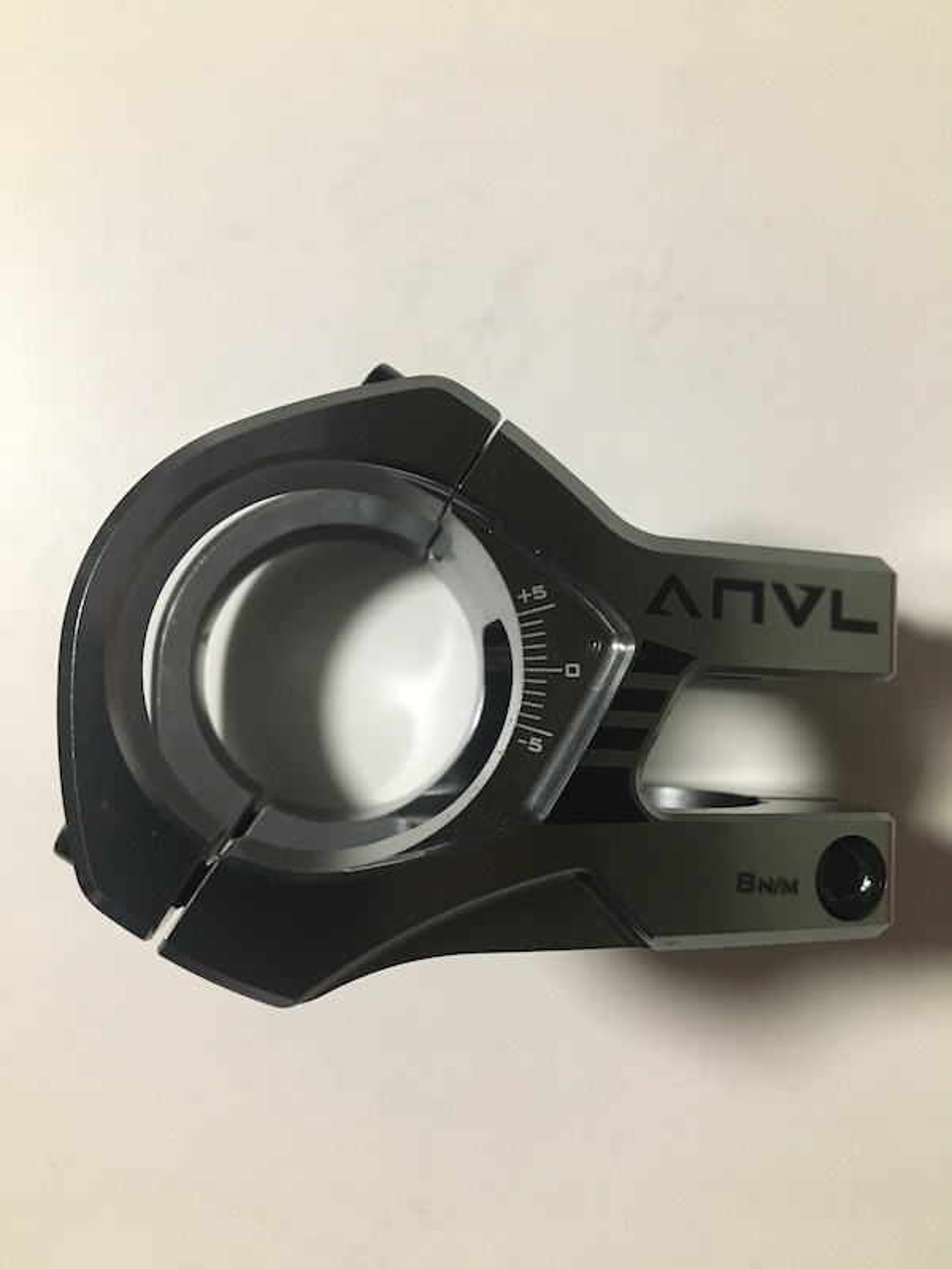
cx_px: 476
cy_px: 634
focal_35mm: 29
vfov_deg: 61.7
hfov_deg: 48.2
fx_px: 1063
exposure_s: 1/30
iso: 200
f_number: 2.2
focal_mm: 4.15
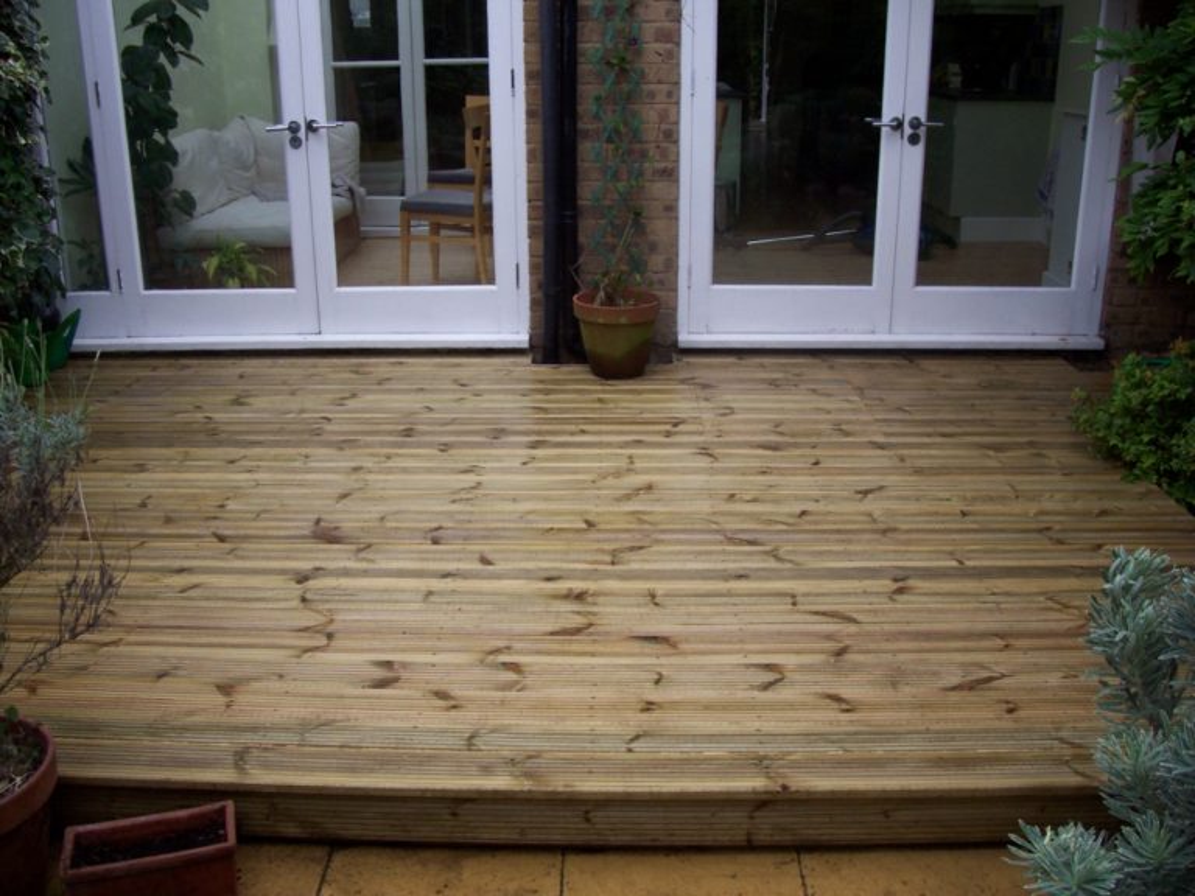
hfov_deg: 54.0
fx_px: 1174
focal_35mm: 34
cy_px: 448
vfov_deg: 41.8
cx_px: 598
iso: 80
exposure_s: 1/675
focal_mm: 5.6
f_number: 2.7
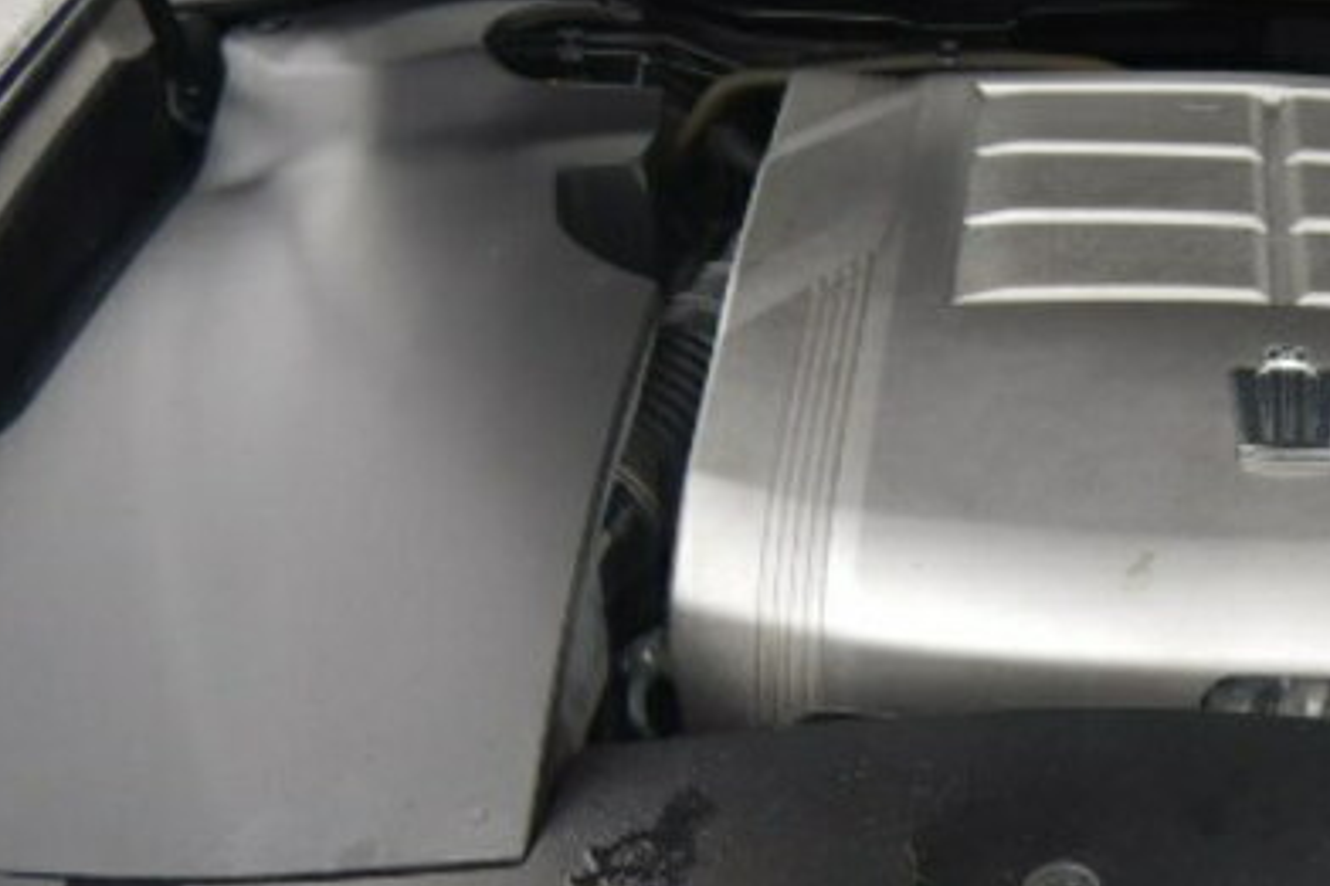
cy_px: 631
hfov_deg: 36.1
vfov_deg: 26.2
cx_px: 1235
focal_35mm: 51
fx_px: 1883
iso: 125
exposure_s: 1/125
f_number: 2.8
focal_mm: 4.3
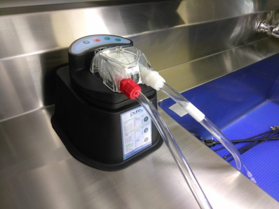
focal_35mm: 20
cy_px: 104
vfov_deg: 66.0
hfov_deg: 81.7
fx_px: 161
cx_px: 140
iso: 109
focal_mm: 3.46
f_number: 2.2
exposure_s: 1/30
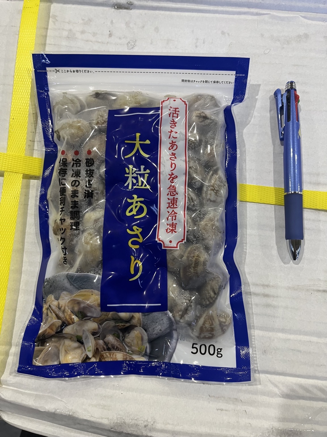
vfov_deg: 67.3
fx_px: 327
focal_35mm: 26
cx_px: 164
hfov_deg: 53.1
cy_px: 218
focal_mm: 5.1
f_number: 1.6
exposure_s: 1/50
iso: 125
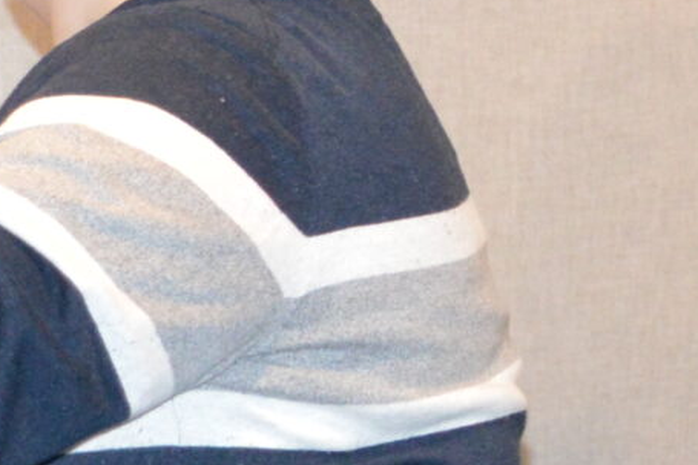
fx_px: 5233
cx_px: 934
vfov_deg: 5.1
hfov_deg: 7.5
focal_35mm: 270
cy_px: 301
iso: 2000
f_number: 4.2
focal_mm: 32
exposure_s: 1/60
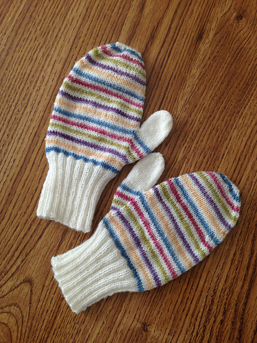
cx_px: 128
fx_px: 327
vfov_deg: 55.4
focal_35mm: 33
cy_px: 172
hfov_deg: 42.9
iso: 50
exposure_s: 1/40
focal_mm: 4.12
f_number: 2.4
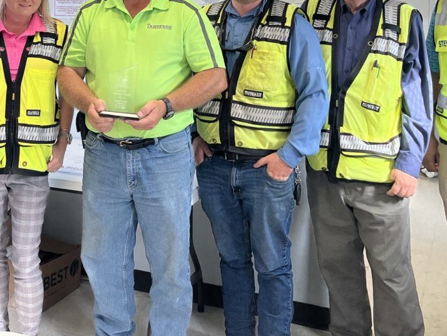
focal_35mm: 56
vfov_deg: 24.5
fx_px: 723
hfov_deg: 34.0
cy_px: -24
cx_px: 141
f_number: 1.6
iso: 64
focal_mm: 5.1
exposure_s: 1/158
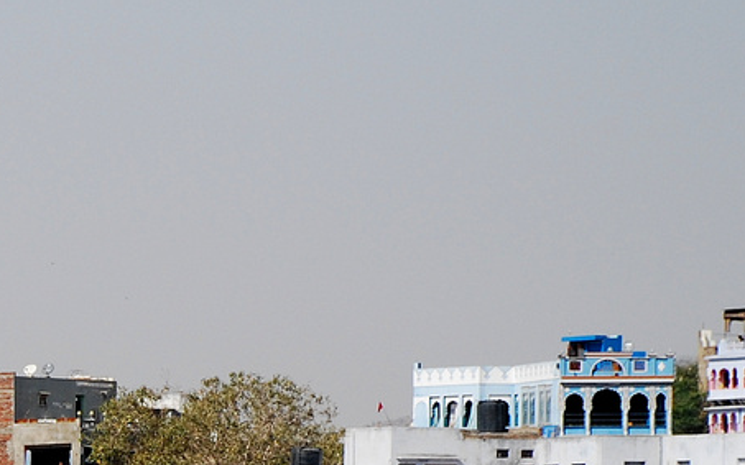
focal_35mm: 409
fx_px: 8299
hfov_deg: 5.1
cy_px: 647
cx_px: -458
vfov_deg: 3.2
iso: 200
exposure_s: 1/800
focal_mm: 75
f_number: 7.1
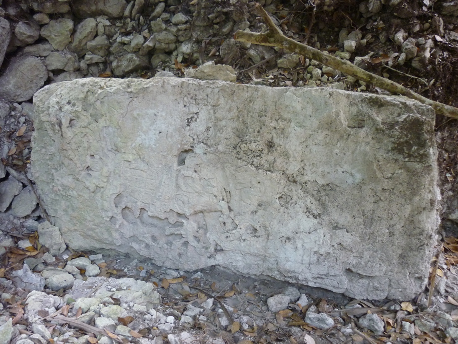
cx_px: 229
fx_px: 437
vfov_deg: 43.0
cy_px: 172
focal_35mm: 33
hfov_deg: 55.3
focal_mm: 5.5
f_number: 2.8
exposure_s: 1/30
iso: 320
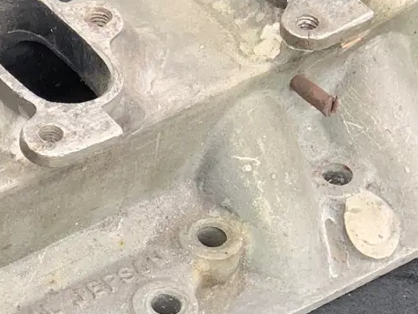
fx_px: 2538
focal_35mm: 210
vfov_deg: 7.1
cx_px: -93
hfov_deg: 9.3
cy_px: 279
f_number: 2.4
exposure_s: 1/122
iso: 32
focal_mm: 6
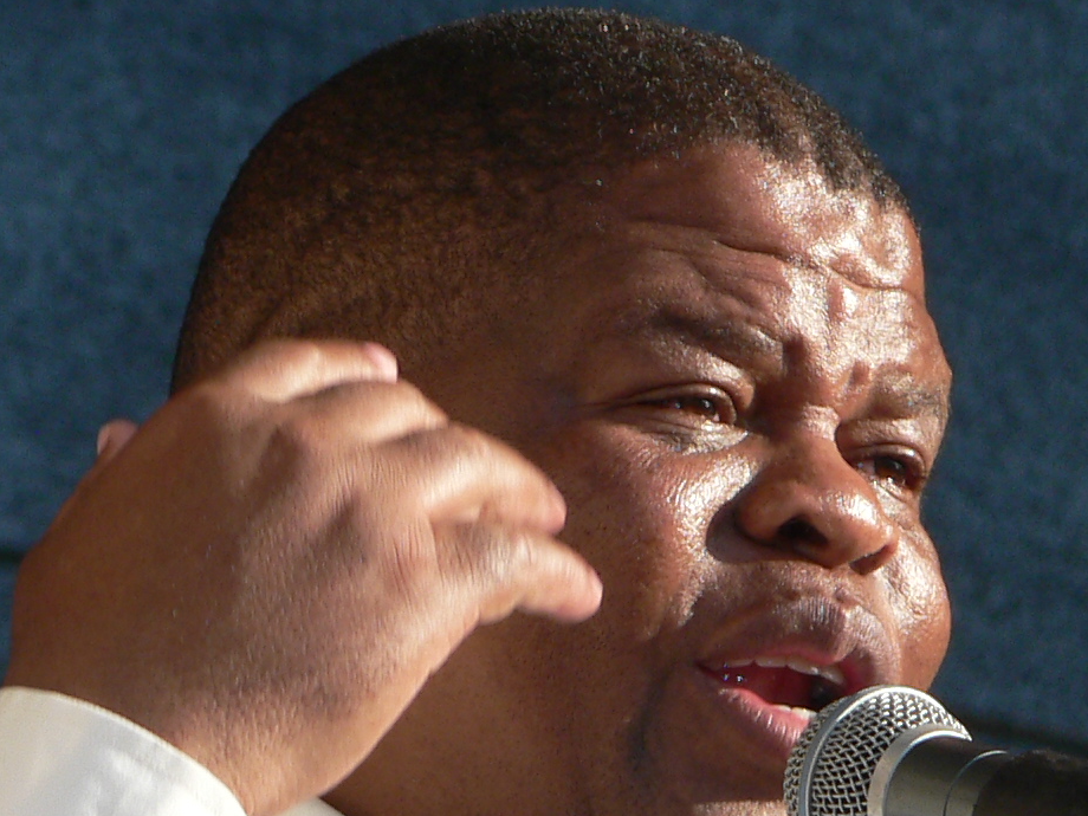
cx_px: 982
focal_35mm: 590
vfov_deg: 2.5
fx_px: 18544
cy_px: 686
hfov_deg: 3.4
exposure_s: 1/250
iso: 80
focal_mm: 35.4
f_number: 4
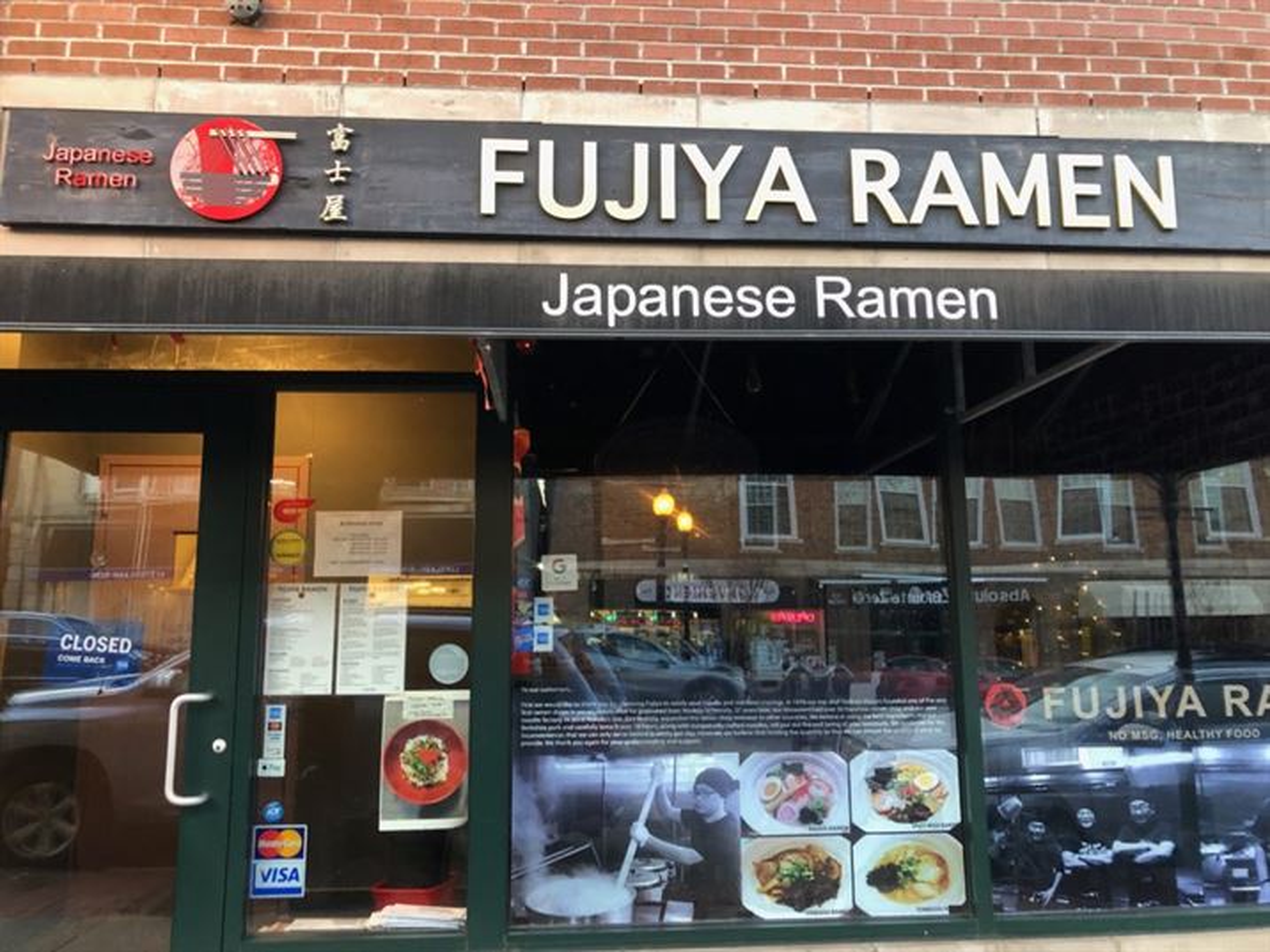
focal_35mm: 28
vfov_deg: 49.7
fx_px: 1027
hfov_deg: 63.4
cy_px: 476
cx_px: 635
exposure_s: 1/15
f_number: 1.8
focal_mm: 3.99
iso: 100
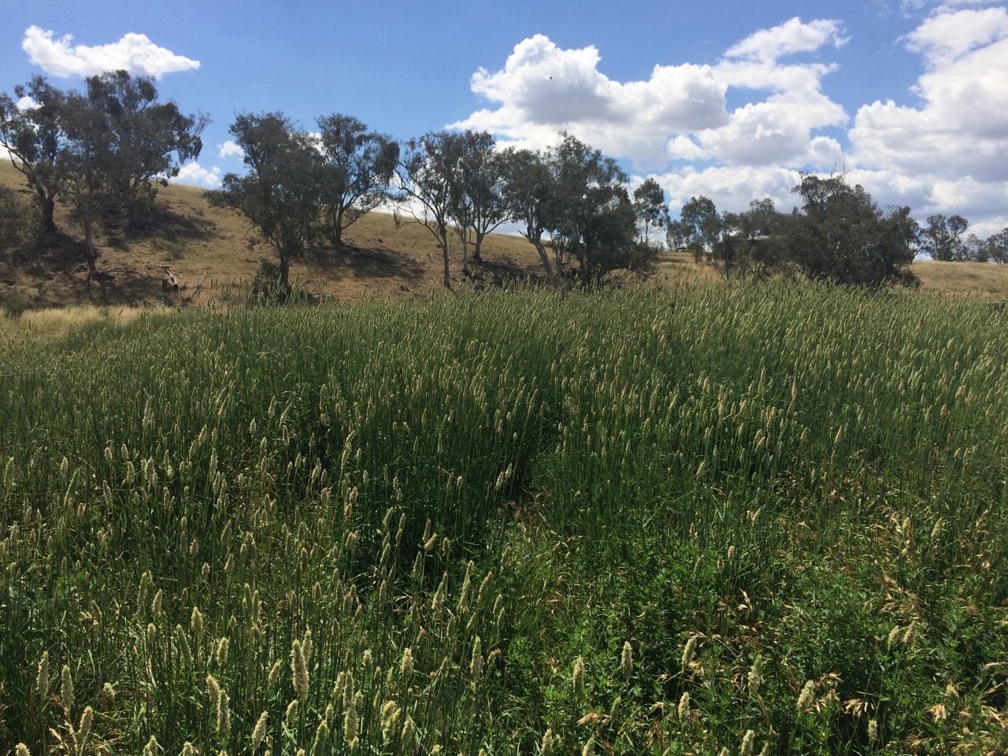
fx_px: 844
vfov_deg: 48.2
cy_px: 378
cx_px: 504
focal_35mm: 29
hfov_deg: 61.7
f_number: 2.2
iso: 32
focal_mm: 4.15
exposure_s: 1/3165
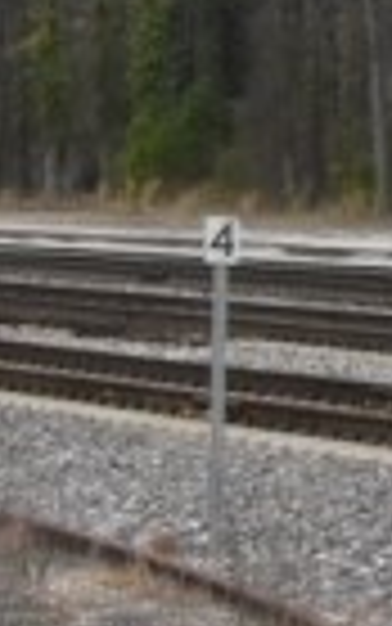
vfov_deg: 6.3
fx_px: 5580
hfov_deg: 3.9
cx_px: 1280
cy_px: -399
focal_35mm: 327
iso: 1600
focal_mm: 29
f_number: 14
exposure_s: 1/800
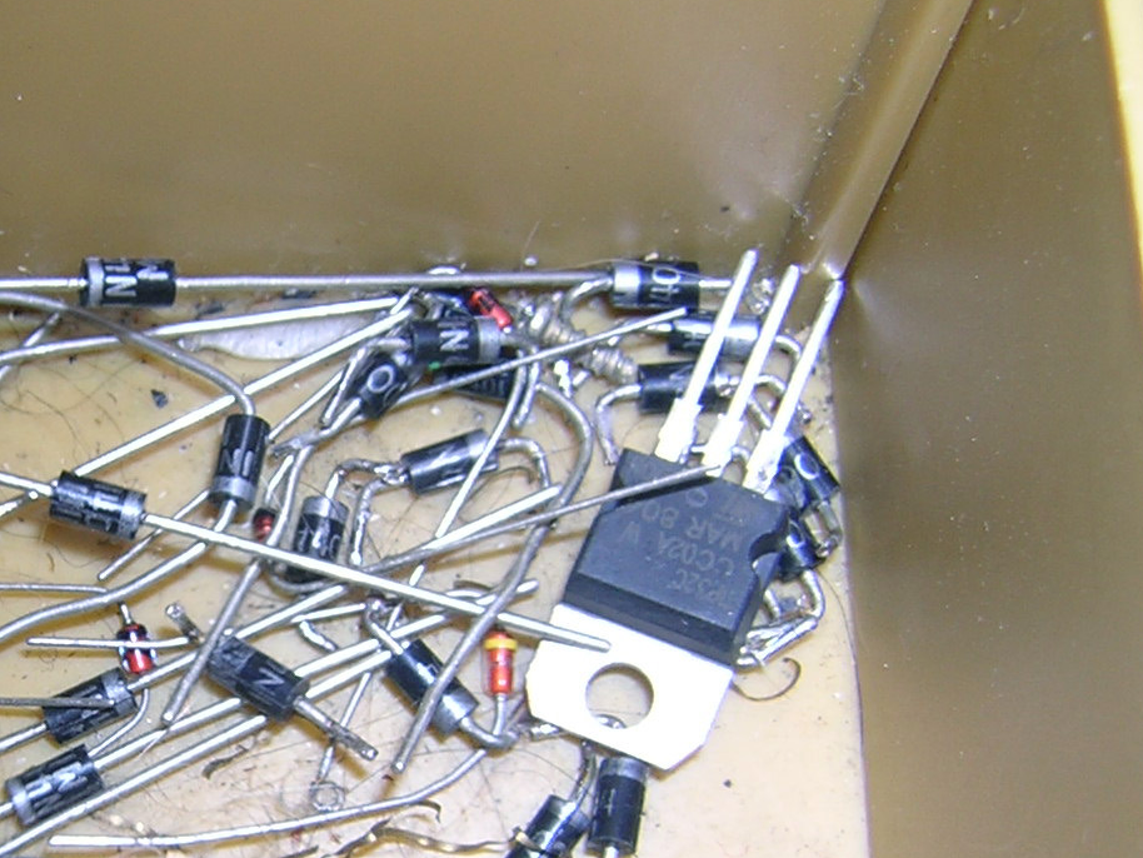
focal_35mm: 63
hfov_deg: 29.7
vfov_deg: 23.2
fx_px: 2081
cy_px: 572
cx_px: 159
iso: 100
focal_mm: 4.7
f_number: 5.2
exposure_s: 1/60.1
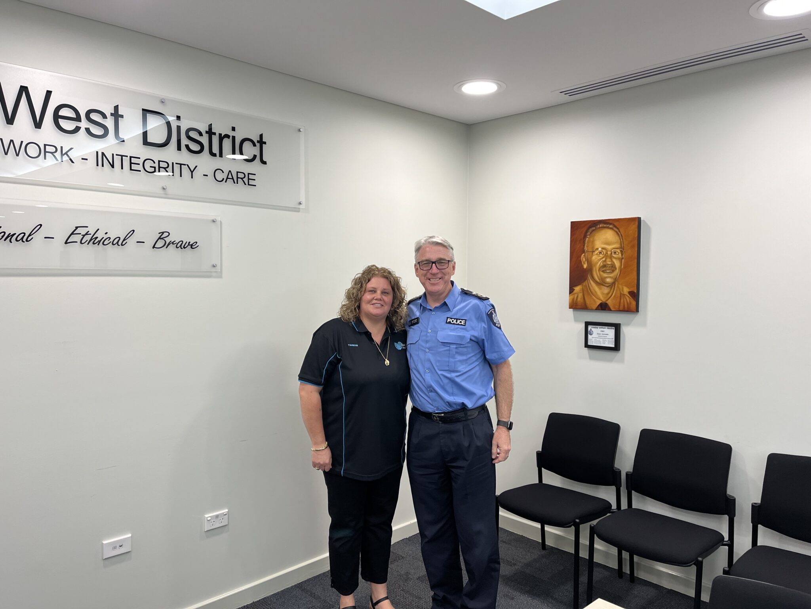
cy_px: 304
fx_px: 609
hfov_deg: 67.3
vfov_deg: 53.1
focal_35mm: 26
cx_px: 406
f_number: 1.6
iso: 64
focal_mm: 5.1
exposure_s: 1/100
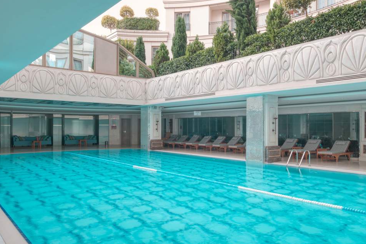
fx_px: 295
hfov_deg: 63.5
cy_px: 126
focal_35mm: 29
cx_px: 203
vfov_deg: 45.0
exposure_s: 1/4
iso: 80
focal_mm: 15.1
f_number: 10
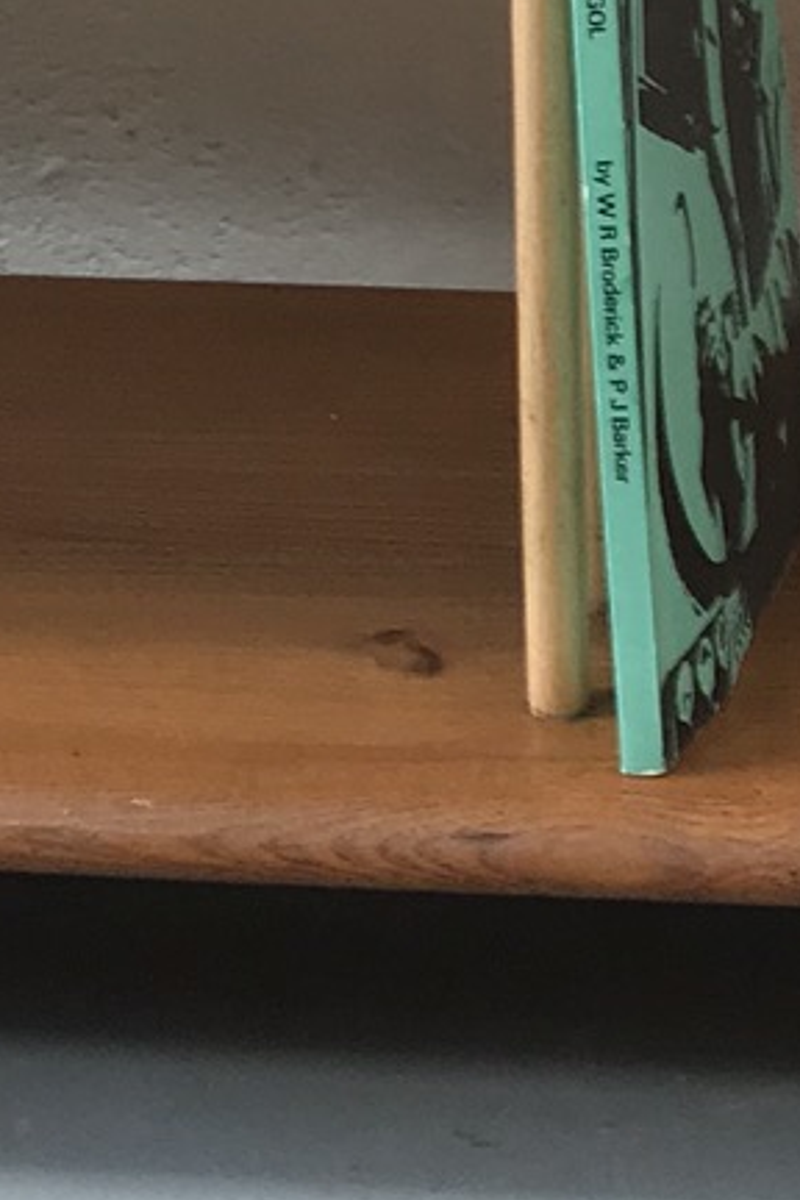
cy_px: -828
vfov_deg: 13.6
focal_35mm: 138
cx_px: 819
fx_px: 4600
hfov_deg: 9.9
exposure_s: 1/50
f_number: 1.8
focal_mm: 3.99
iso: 20
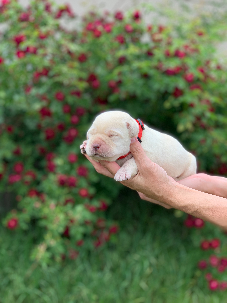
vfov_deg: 36.8
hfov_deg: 28.0
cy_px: 152
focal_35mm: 52
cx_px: 114
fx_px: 455
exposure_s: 1/424
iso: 16
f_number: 2.4
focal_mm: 6
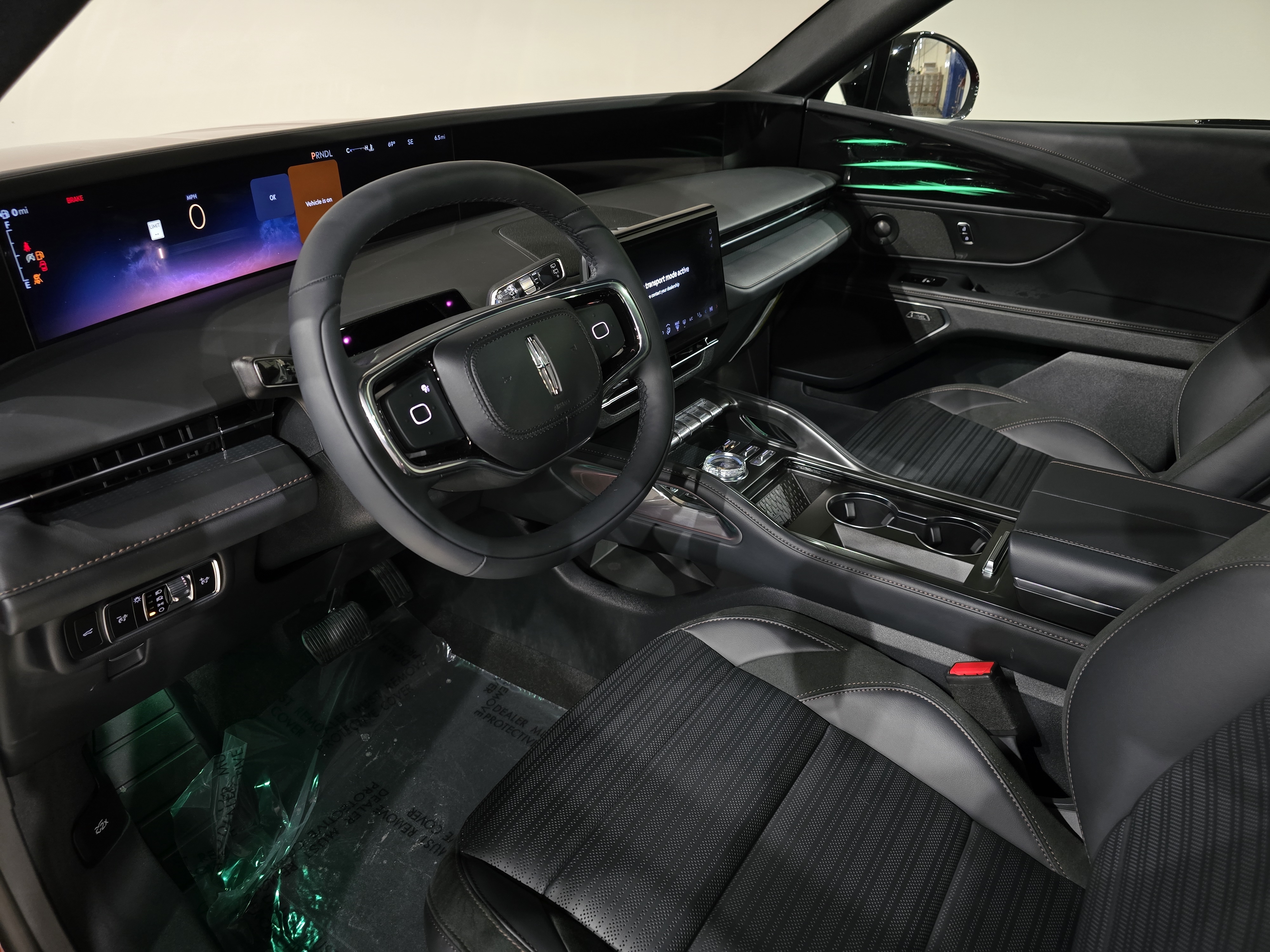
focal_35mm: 23
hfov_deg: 73.9
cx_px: 635
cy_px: 476
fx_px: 844
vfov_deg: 58.9
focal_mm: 6.3
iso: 320
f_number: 1.7
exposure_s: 1/30
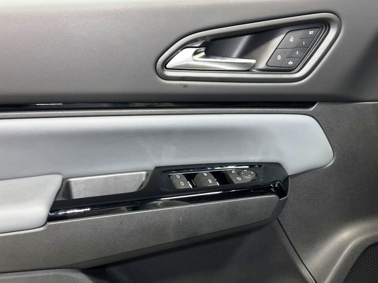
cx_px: 189
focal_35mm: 48
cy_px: 142
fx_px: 524
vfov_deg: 30.3
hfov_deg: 39.7
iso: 640
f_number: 1.78
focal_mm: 6.86
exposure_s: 1/30
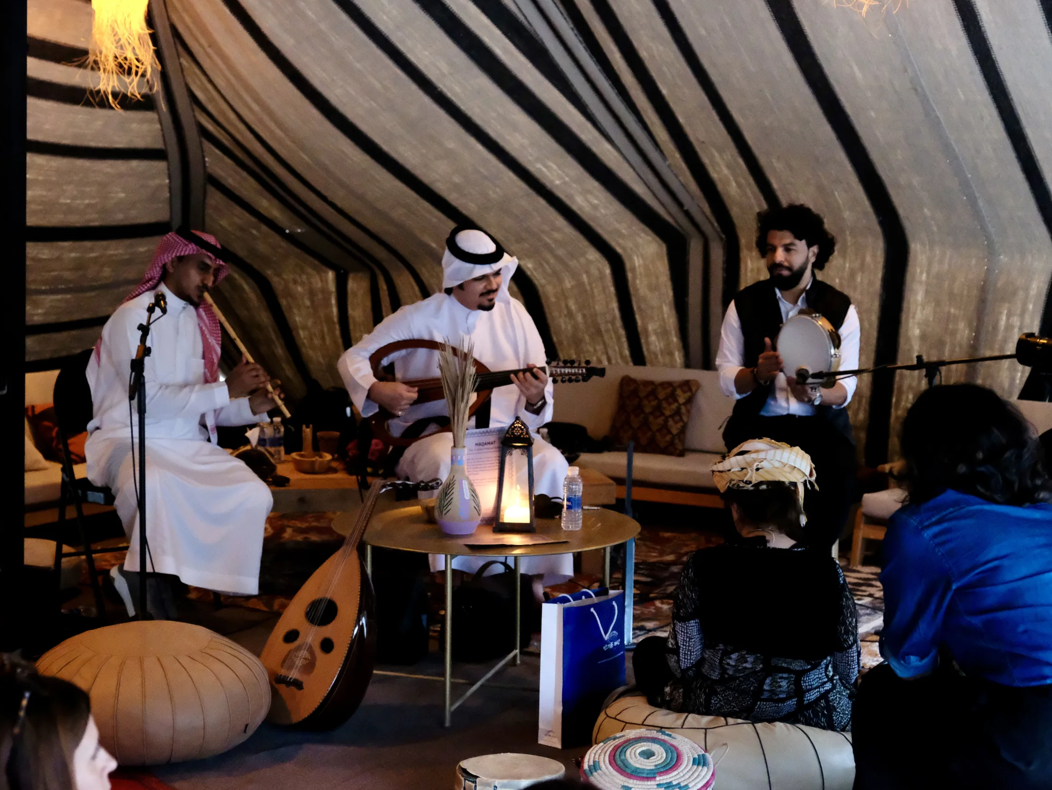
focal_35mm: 63
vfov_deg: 23.3
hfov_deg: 30.7
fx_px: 1915
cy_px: 394
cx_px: 502
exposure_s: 1/125
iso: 12800
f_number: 2.8
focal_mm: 38.8
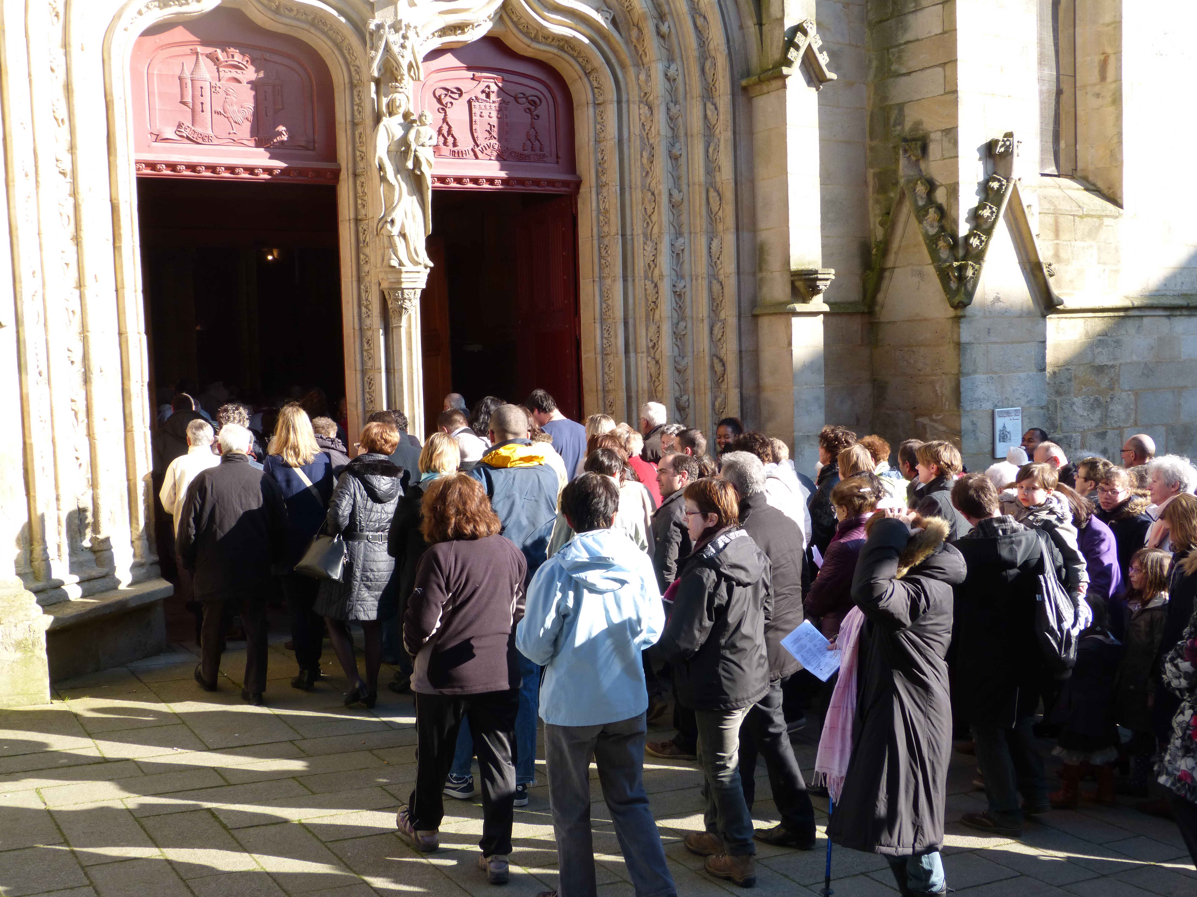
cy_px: 454
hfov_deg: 49.0
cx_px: 590
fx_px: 1314
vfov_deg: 37.7
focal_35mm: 38
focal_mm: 6.5
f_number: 4
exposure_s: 1/200
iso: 100
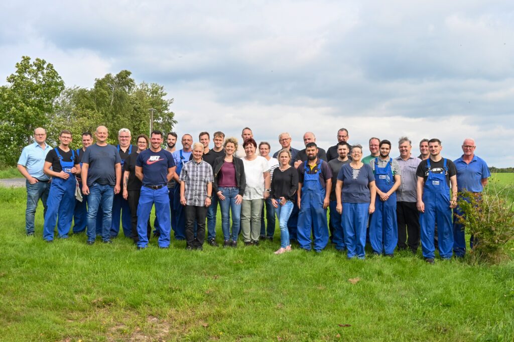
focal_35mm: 41
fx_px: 585
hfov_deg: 47.4
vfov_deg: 32.6
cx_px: 257
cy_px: 171
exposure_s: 1/80
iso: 640
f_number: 29
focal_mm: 41
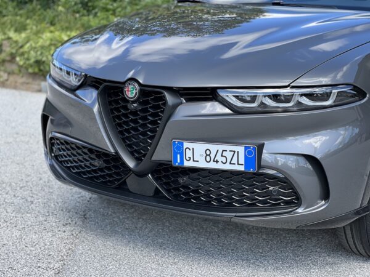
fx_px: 823
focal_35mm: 77
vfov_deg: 19.1
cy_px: 138
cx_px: 185
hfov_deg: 25.3
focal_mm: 9
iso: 25
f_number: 2.8
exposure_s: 1/121
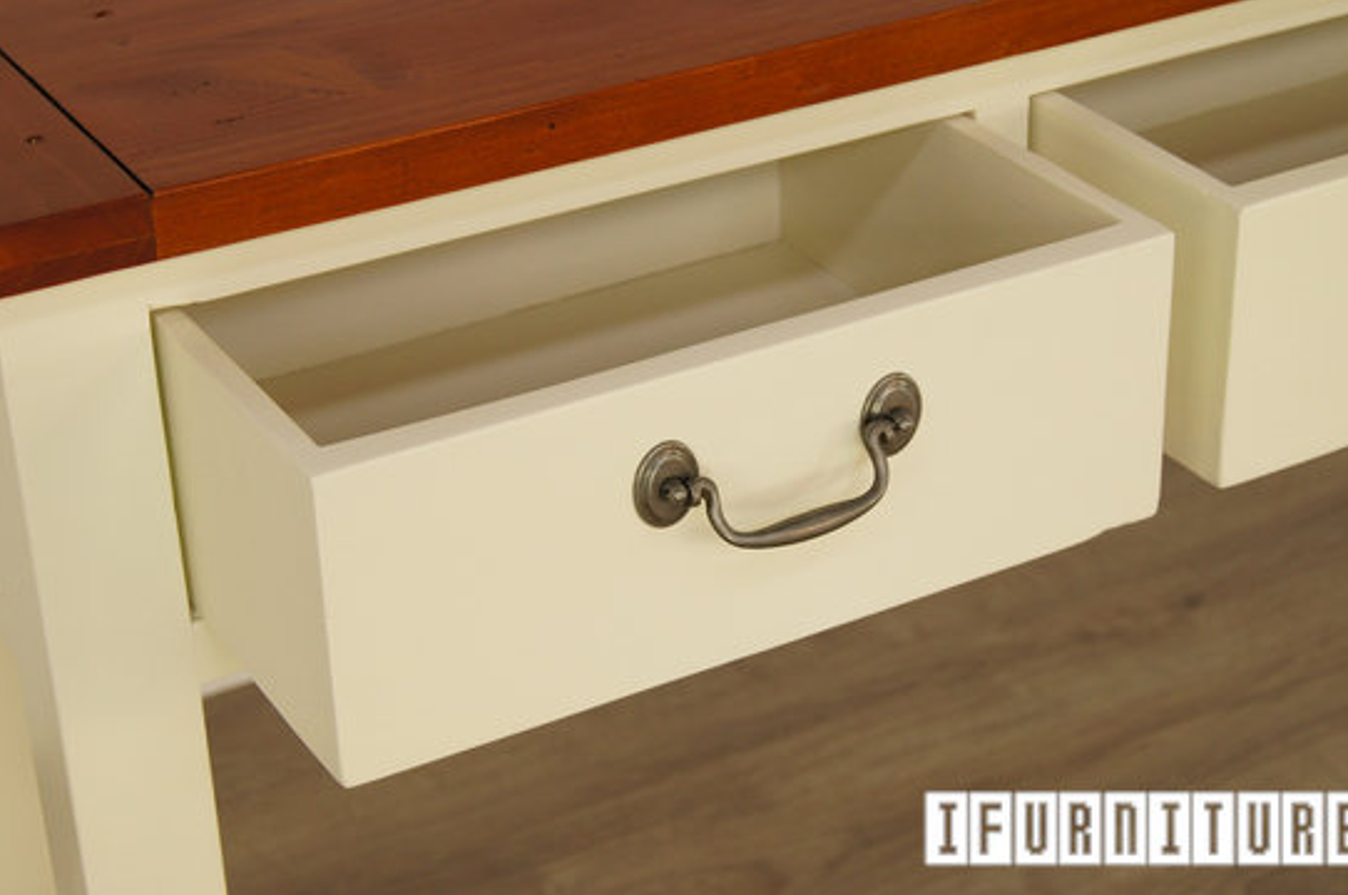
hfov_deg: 24.5
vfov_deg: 16.4
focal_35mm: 83
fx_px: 3104
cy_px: 435
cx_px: 664
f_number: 5.6
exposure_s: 1/80
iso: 400
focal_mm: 50
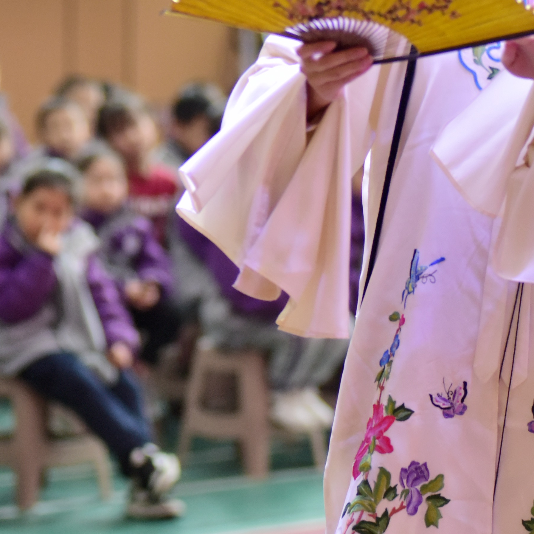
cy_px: 89
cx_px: 322
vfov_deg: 6.8
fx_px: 4503
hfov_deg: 6.8
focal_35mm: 258
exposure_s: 1/250
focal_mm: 105
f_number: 3.5
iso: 1600
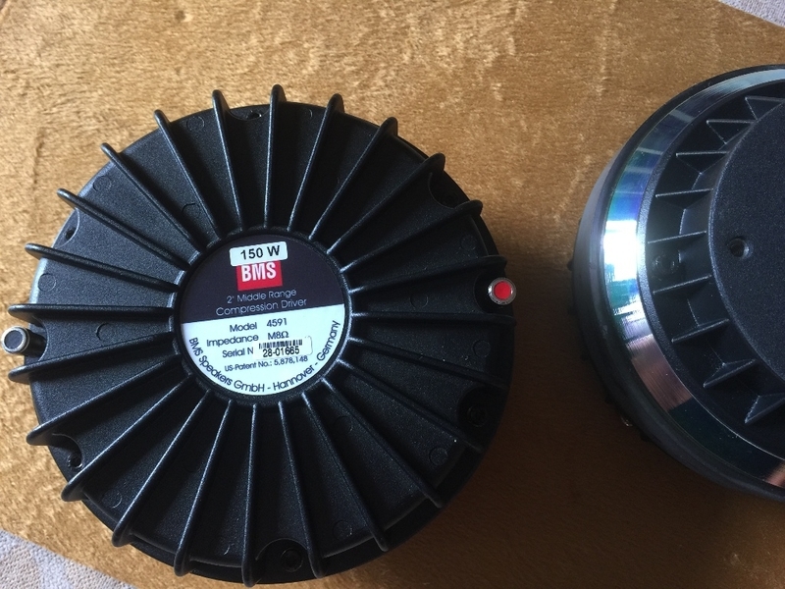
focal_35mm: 29
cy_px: 294
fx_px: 658
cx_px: 392
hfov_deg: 61.7
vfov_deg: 48.2
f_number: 2.2
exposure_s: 1/30
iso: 50
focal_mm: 4.15
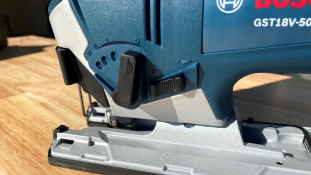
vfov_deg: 39.7
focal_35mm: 29
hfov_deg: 66.1
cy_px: 115
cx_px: 153
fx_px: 239
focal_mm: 4.25
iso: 32
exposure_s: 1/3731
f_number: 1.8
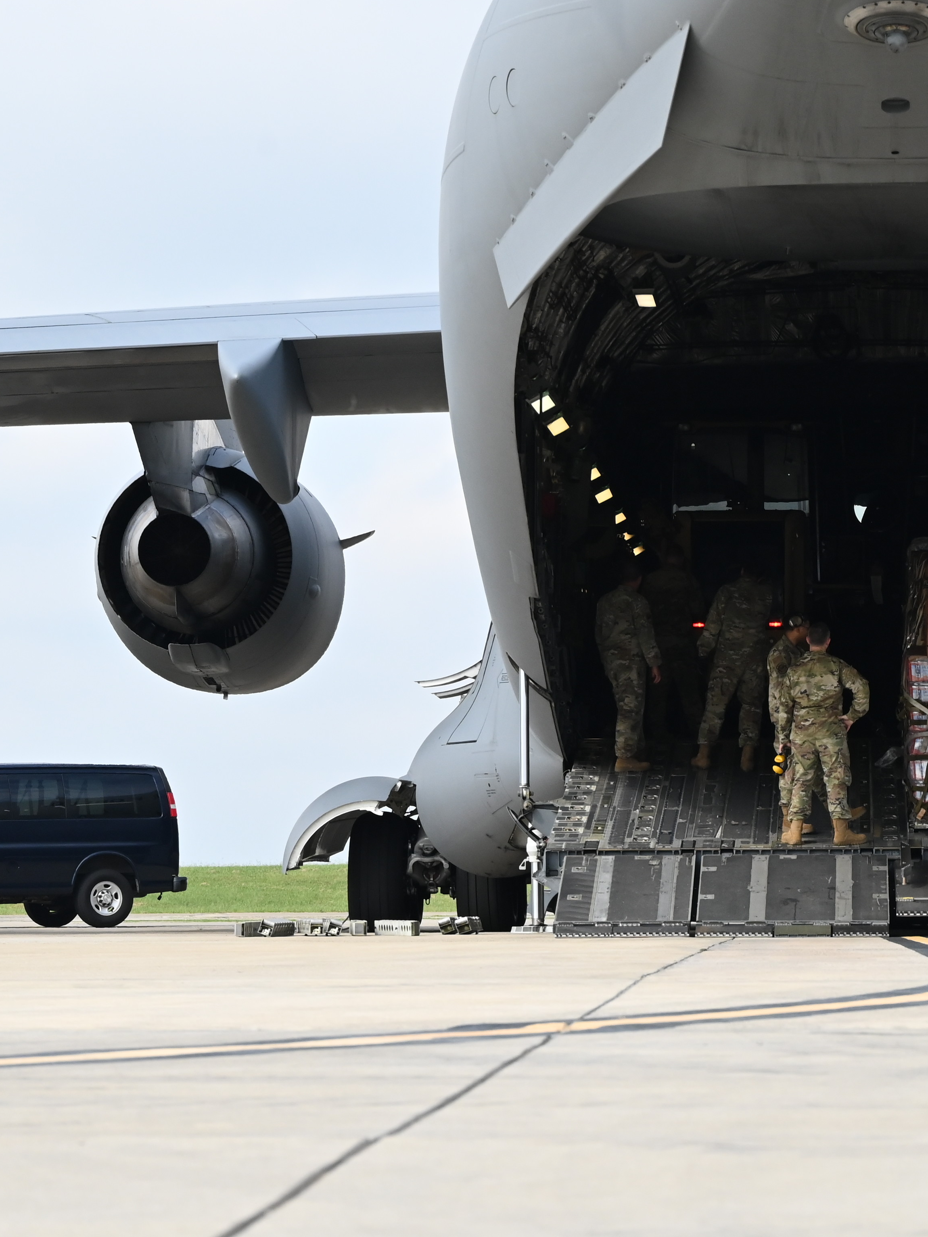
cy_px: 551
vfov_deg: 12.1
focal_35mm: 163
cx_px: 861
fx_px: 5826
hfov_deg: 9.1
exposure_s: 1/1250
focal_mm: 86
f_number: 9
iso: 1000
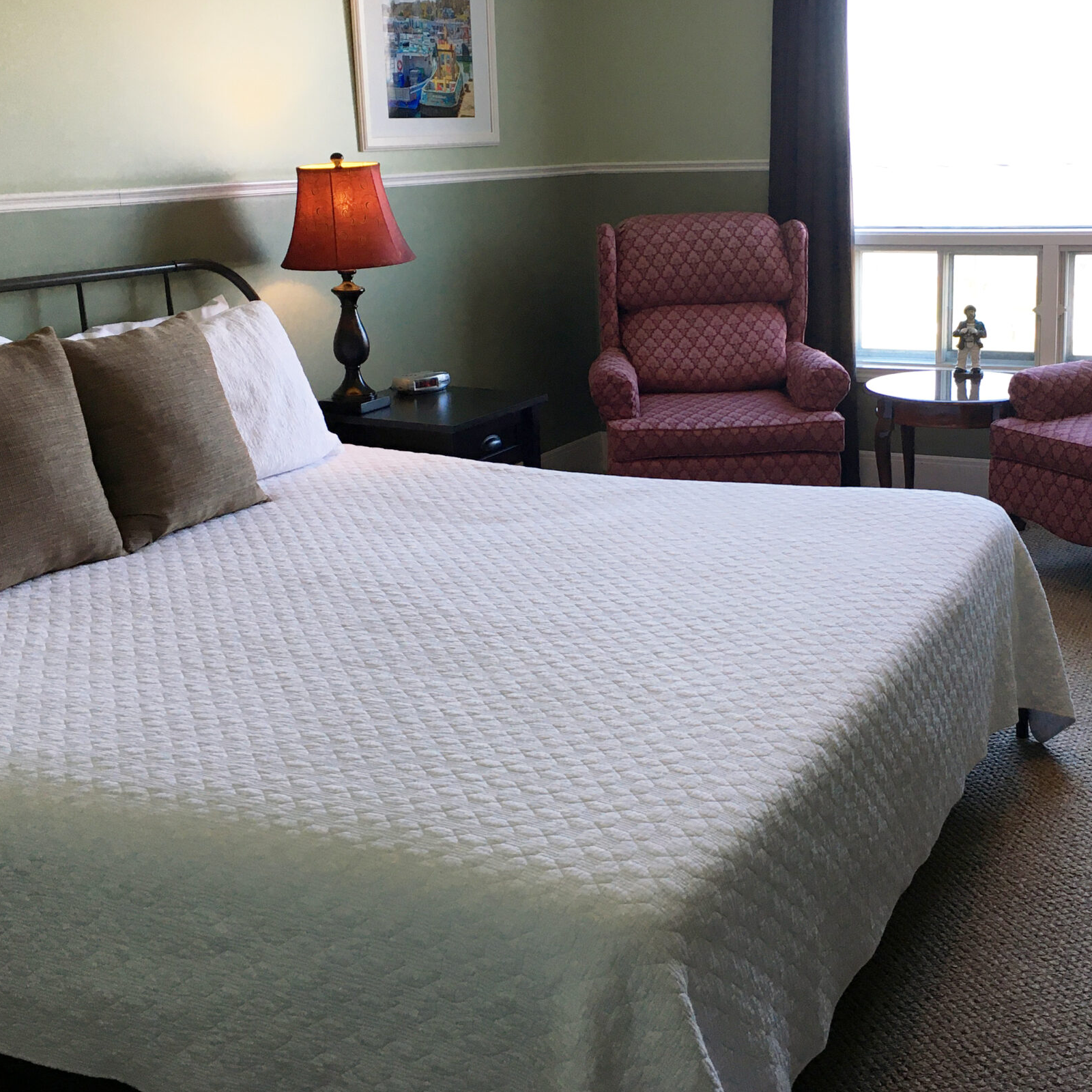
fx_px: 1463
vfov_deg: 40.8
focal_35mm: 41
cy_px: 473
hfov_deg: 40.4
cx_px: 723
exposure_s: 1/40
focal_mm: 4.15
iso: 25
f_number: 2.2
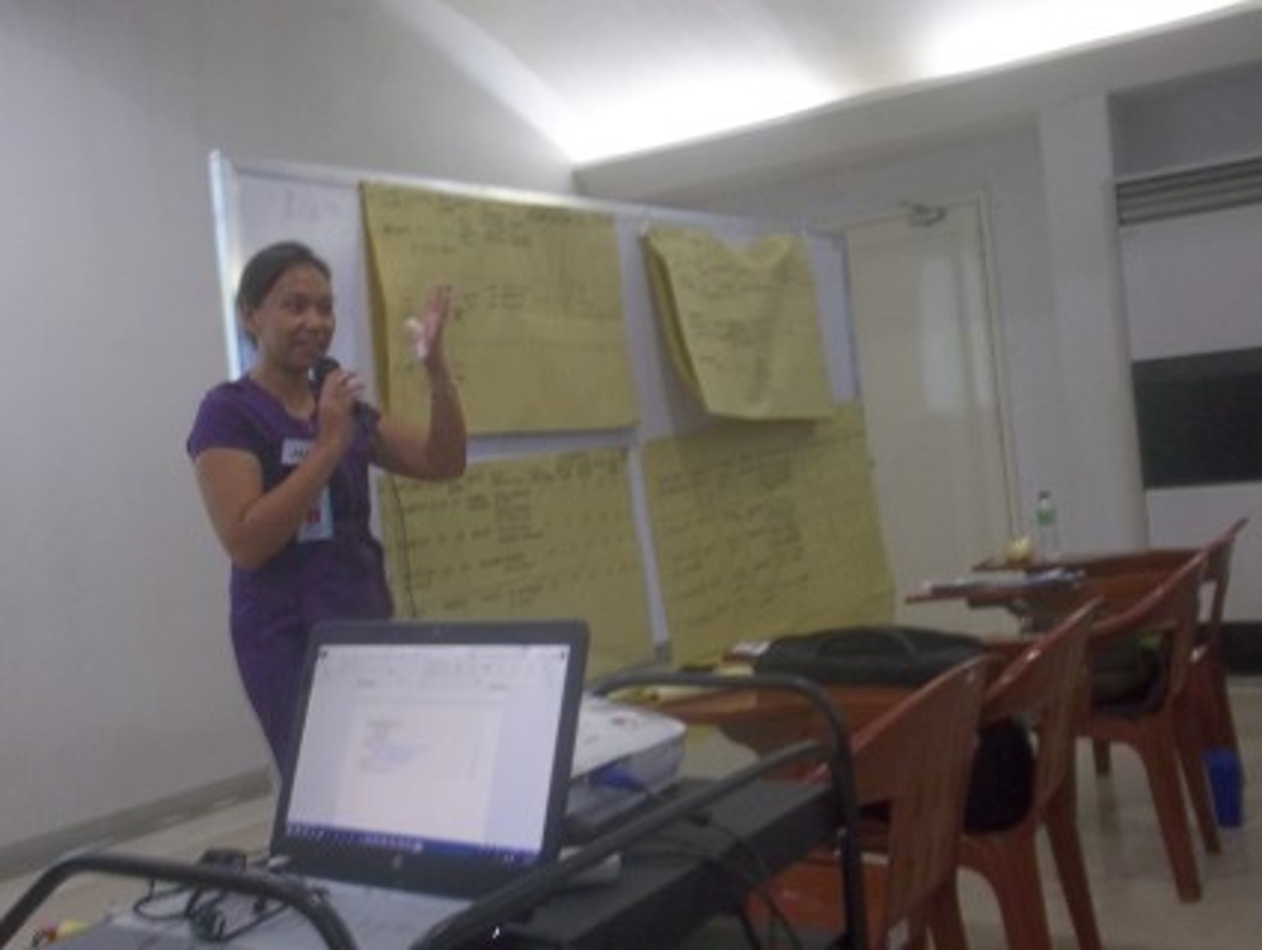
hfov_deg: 50.1
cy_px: 475
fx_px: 1351
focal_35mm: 37
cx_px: 631
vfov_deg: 38.8
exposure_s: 1/8
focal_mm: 5.2
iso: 204
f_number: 3.7
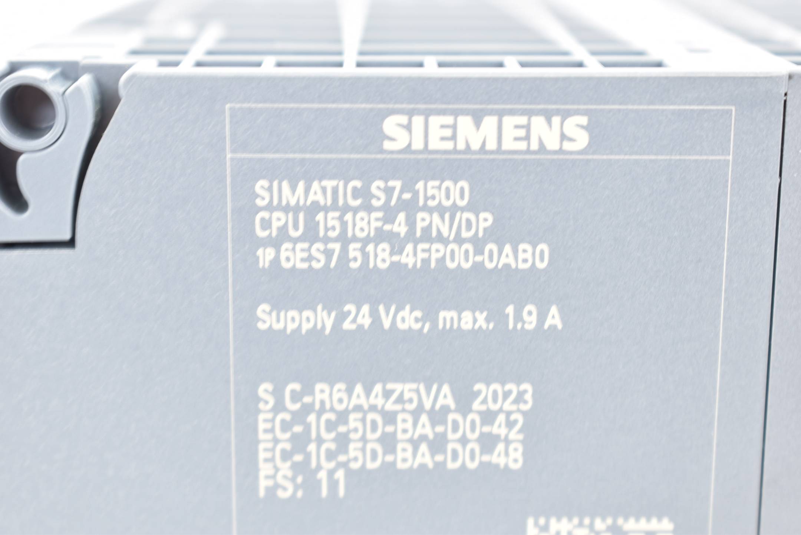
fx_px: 1670
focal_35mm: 75
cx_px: 400
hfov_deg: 27.0
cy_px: 268
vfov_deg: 18.2
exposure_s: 1/4
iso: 100
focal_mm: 50
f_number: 5.6
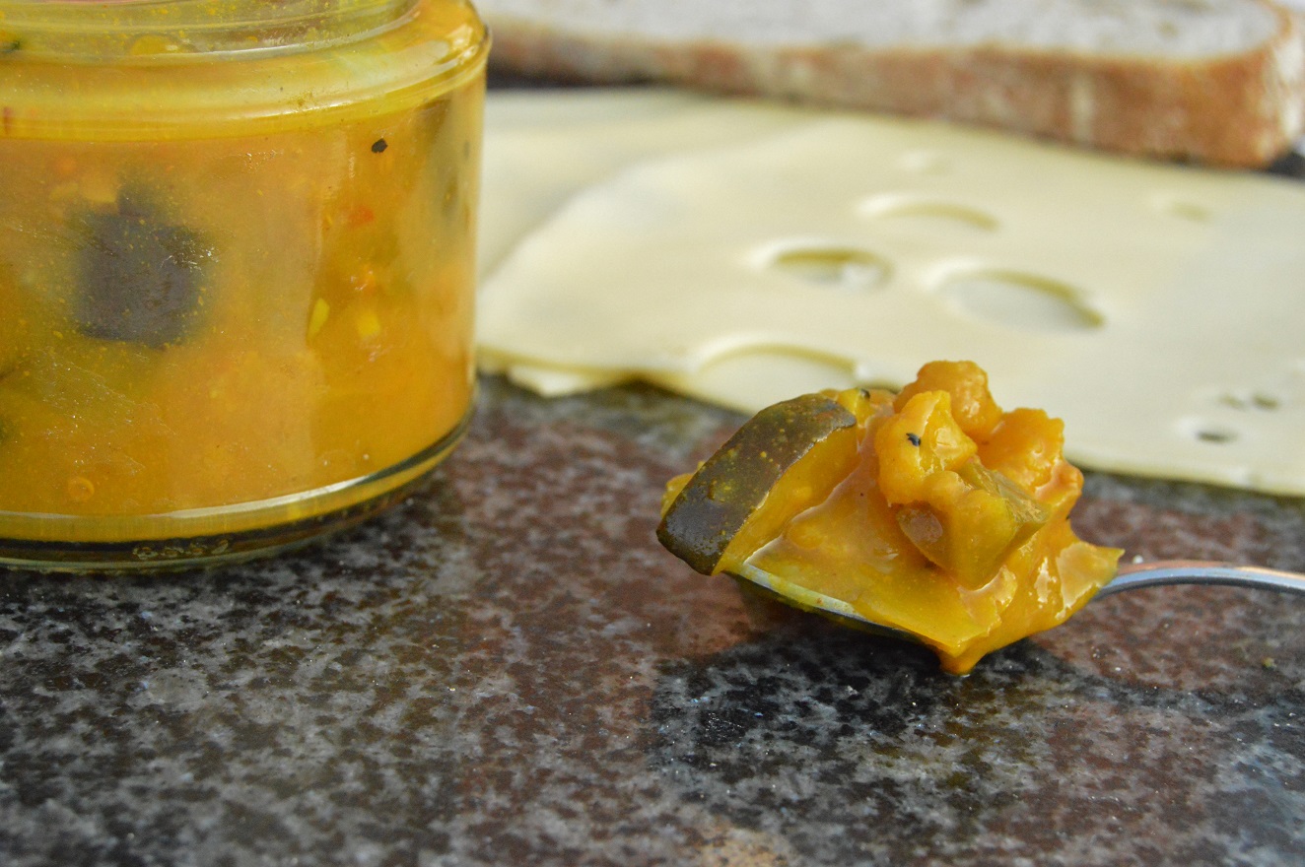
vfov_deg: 16.5
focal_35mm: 82
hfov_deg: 24.6
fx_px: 2988
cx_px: 652
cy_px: 434
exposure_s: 1/1000
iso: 5000
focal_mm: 55
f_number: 9
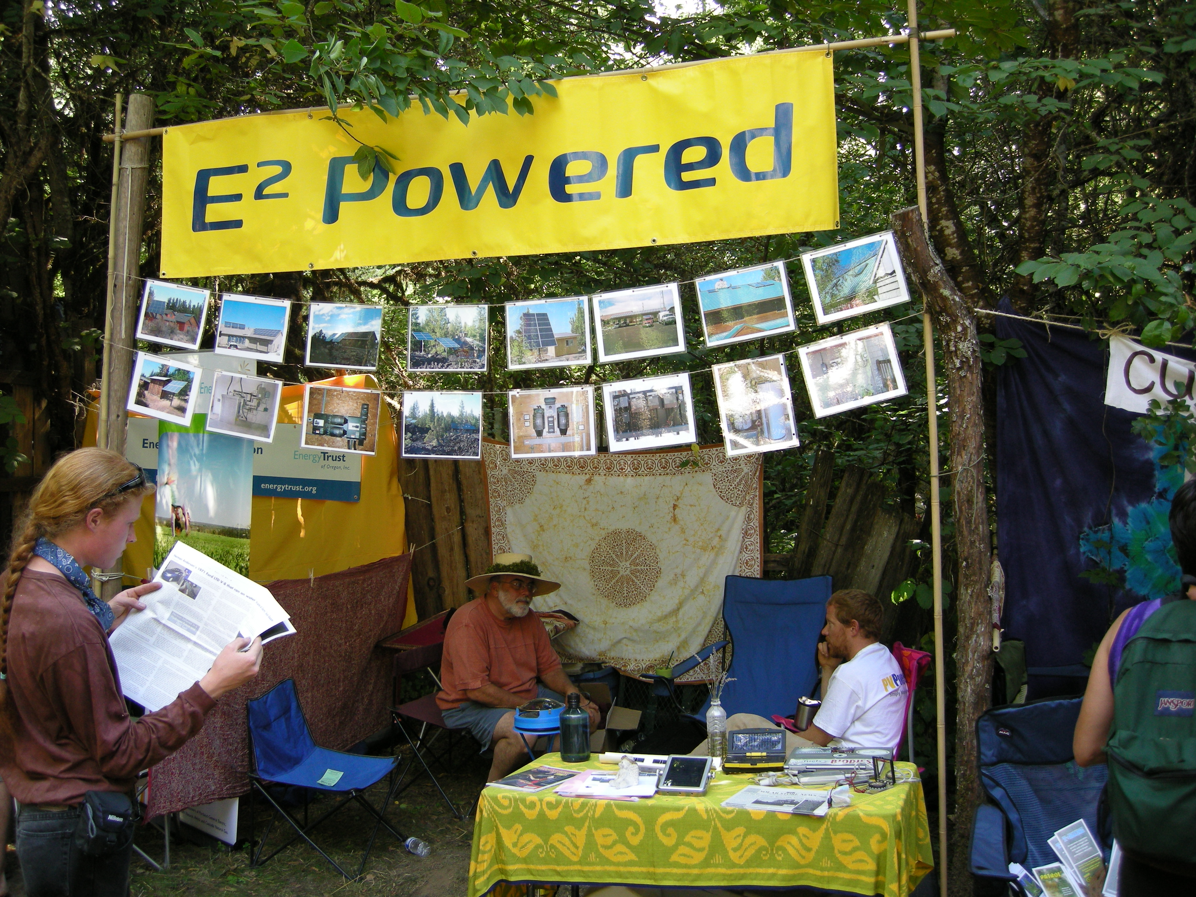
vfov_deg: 39.7
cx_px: 598
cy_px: 448
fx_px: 1244
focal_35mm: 36
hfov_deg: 51.4
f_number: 2.7
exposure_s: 1/57.1
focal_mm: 7.5
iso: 100
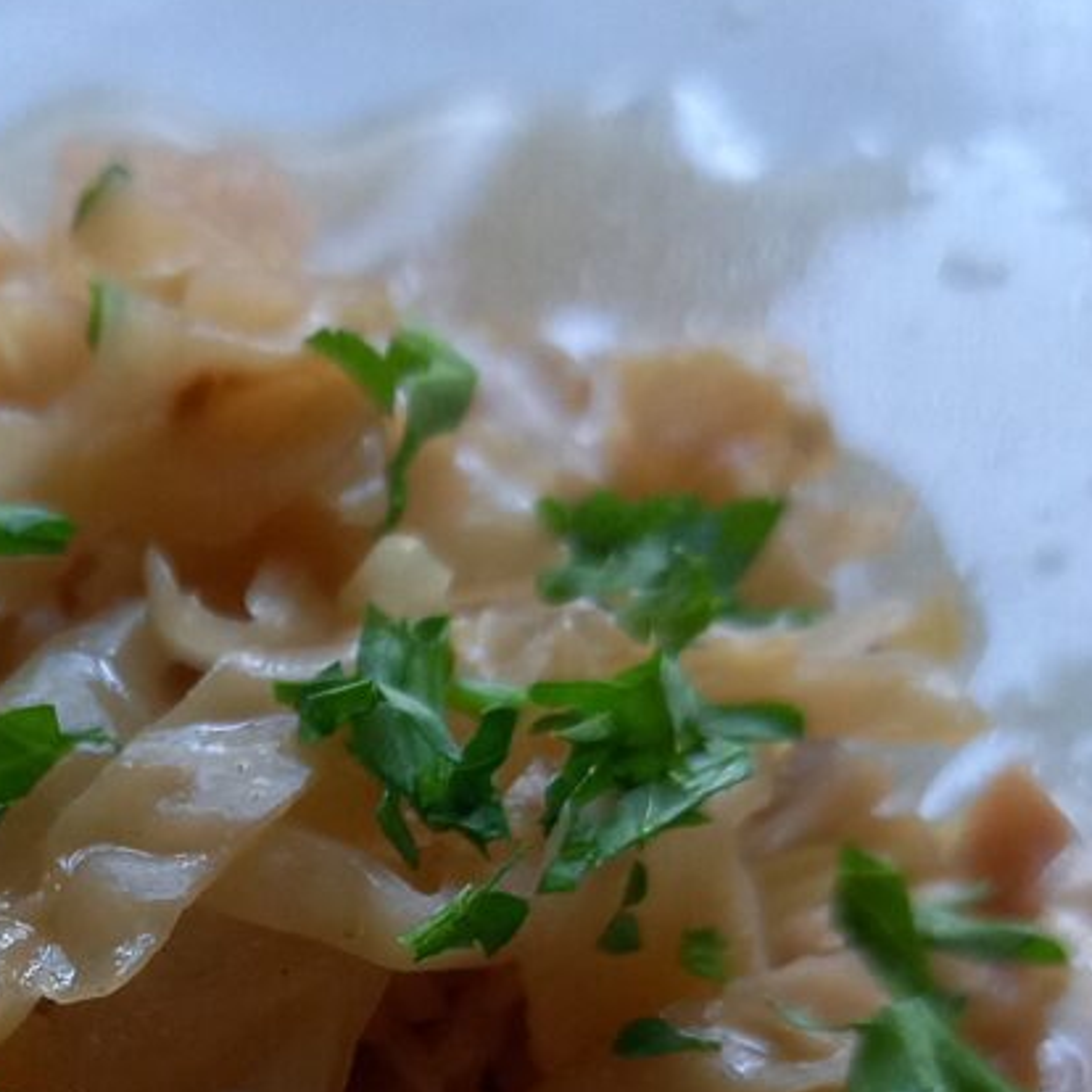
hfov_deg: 21.5
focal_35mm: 79
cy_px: 1155
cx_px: 119
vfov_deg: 21.0
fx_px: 2820
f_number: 1.8
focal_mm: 4.65
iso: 200
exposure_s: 1/50
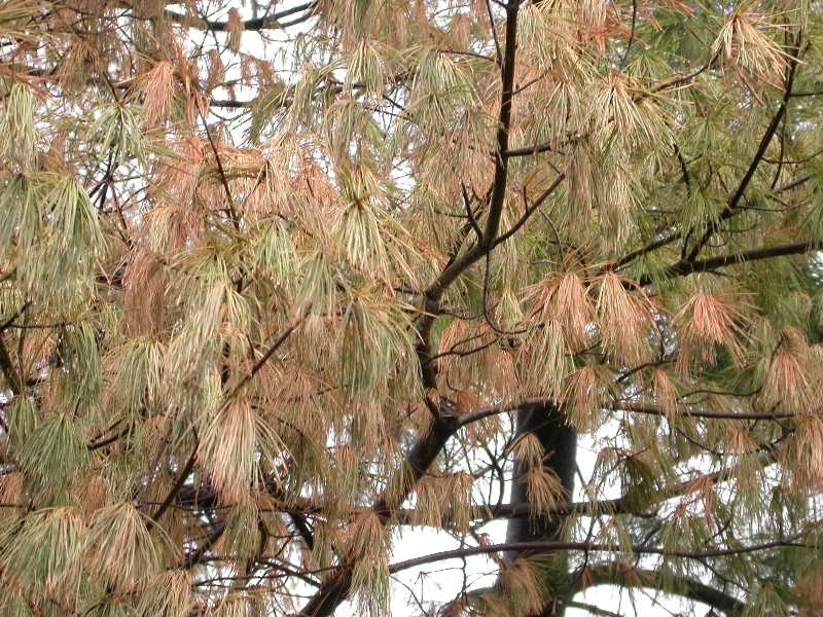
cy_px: 308
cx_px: 412
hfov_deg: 15.9
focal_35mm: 124
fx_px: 2948
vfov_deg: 12.0
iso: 100
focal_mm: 25.7
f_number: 4.4
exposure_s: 1/144
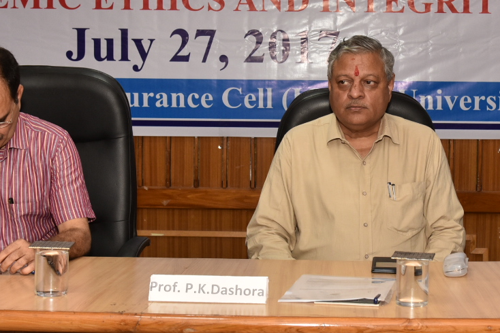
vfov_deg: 18.2
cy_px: 125
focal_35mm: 75
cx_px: 339
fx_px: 1042
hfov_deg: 26.8
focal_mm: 34
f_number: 5.6
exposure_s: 1/125
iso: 500
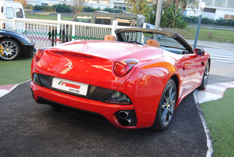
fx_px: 234
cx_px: 117
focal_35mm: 36
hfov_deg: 53.1
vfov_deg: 37.0
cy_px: 78
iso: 200
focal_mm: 24
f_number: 5
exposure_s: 1/100
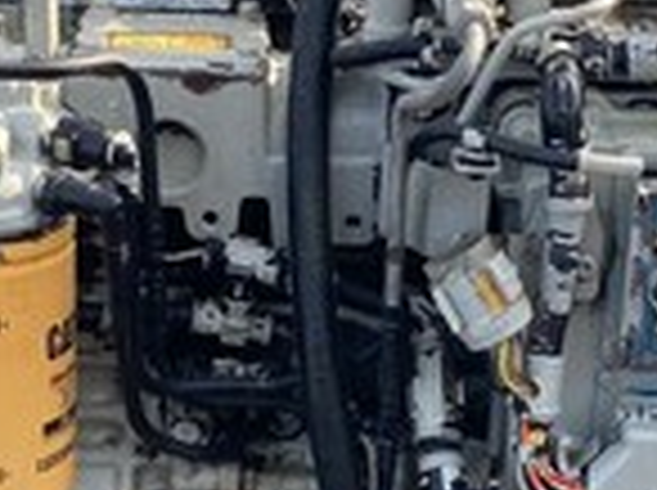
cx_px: 378
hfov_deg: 16.0
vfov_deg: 12.0
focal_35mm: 123
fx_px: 2331
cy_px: 414
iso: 20
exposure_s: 1/421
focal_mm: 3.99
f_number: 1.8
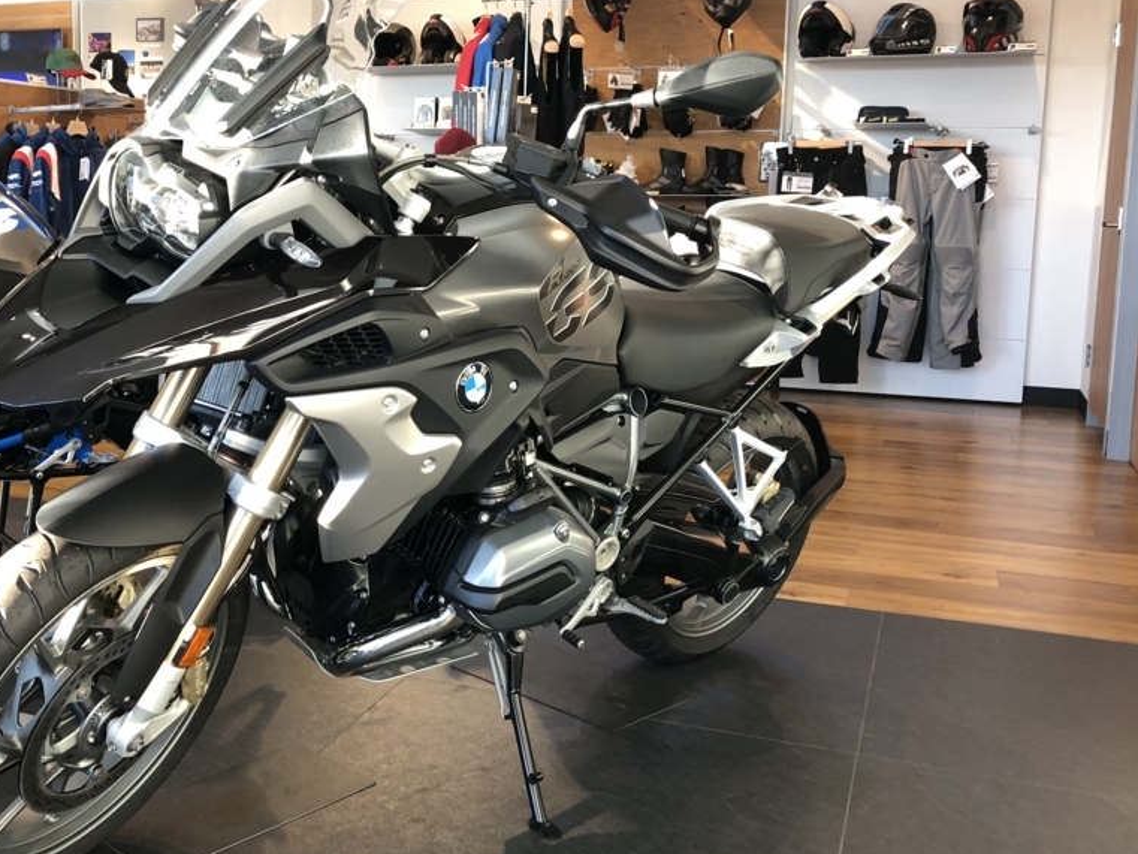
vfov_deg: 36.8
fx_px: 1282
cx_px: 422
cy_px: 368
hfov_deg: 47.4
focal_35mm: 39
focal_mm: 3.99
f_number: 1.8
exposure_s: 1/20
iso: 40
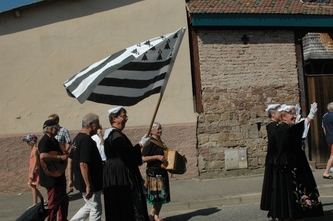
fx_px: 388
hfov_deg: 46.5
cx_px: 166
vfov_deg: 31.8
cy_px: 110
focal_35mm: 42
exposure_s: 1/1000
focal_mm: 28
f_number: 16
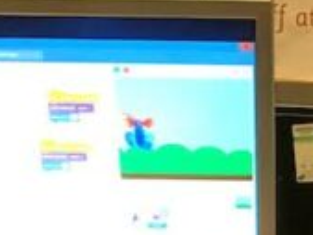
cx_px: 344
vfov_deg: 9.6
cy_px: 524
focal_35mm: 141
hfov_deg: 13.7
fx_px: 1276
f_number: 2.4
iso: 125
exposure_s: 1/33
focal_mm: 3.3
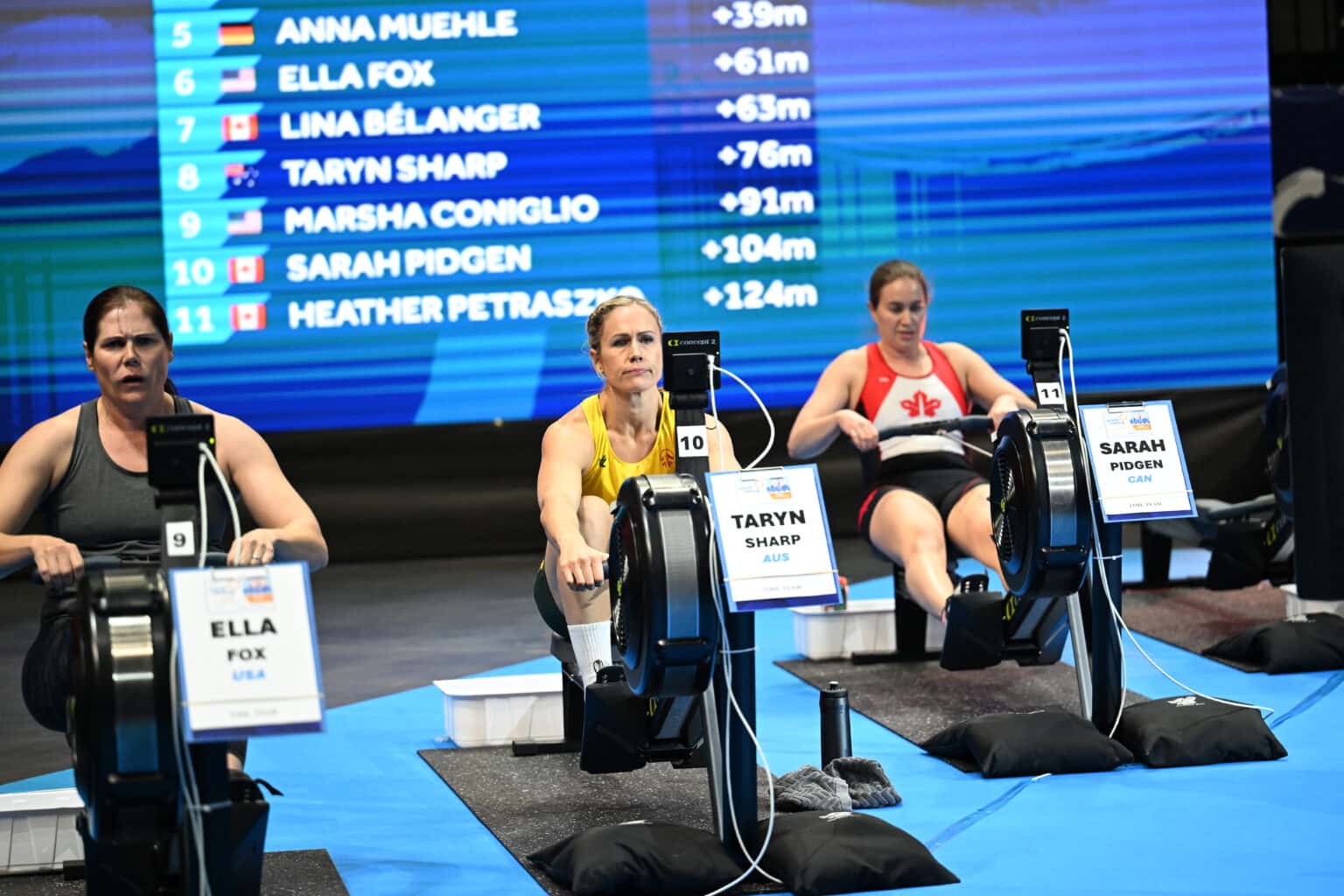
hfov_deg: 16.4
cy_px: 448
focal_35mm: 125
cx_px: 672
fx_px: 4666
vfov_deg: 11.0
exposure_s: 1/1600
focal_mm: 125
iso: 4000
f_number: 2.8
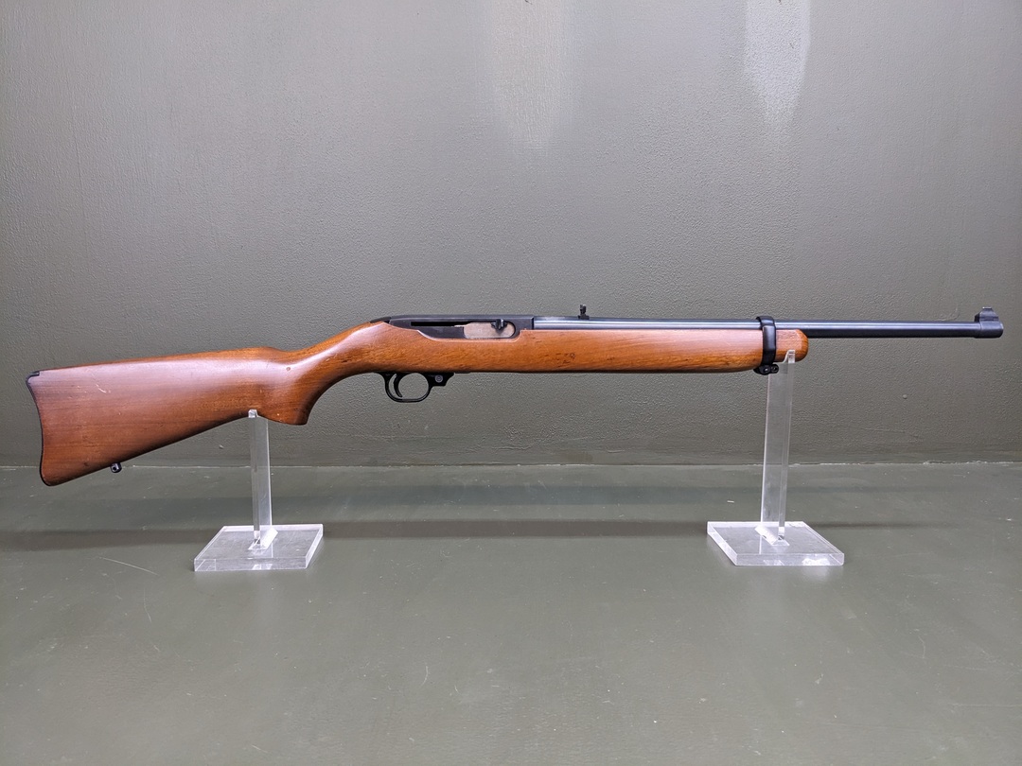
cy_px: 383
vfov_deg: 51.4
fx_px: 797
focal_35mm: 27
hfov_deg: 65.3
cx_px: 511
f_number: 1.73
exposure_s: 1/24
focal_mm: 4.38
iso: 96
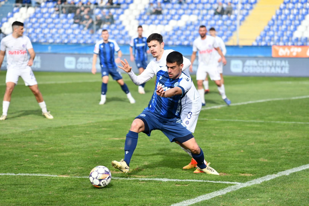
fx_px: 1545
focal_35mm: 180
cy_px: 103
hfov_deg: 11.4
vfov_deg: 7.6
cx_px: 154
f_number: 4
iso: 1000
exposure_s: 1/4000
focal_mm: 180
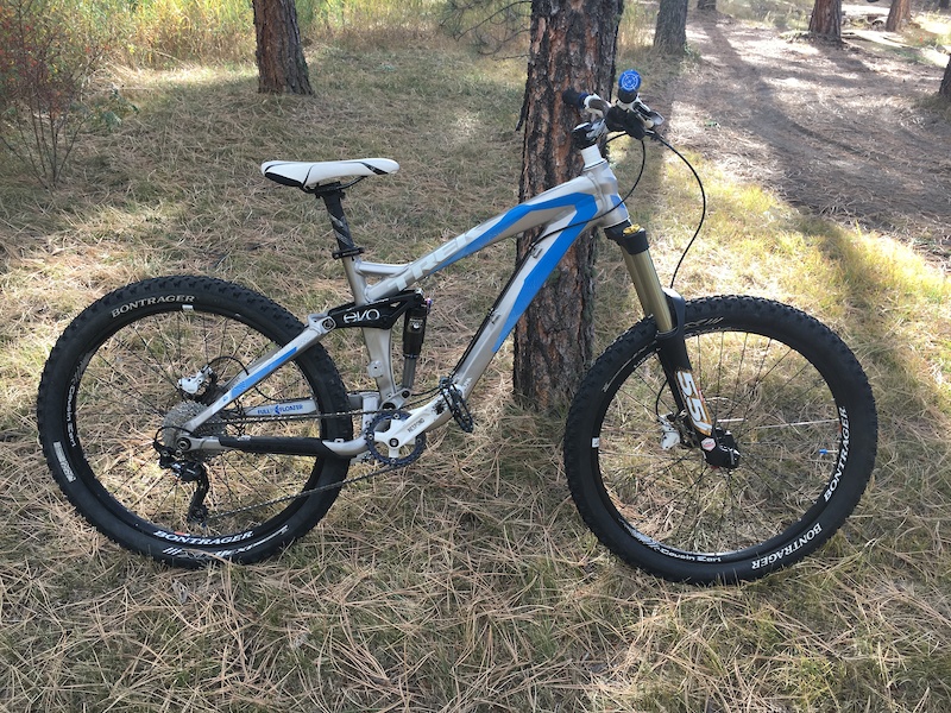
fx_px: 797
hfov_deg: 61.7
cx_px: 476
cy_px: 356
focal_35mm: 29
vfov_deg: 48.2
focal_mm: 4.15
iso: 25
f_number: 2.2
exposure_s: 1/125
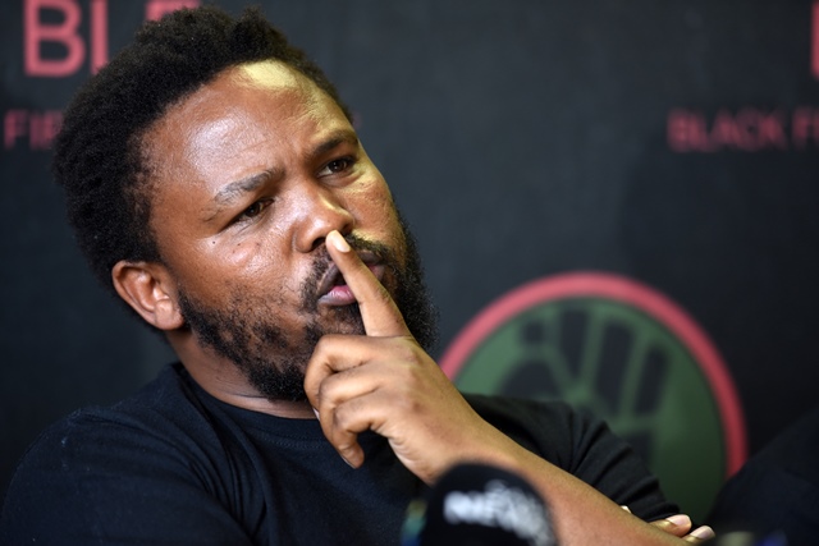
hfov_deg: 10.8
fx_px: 4323
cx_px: 410
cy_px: 273
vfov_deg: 7.2
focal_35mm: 190
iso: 1250
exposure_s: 1/200
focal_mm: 190
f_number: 2.8
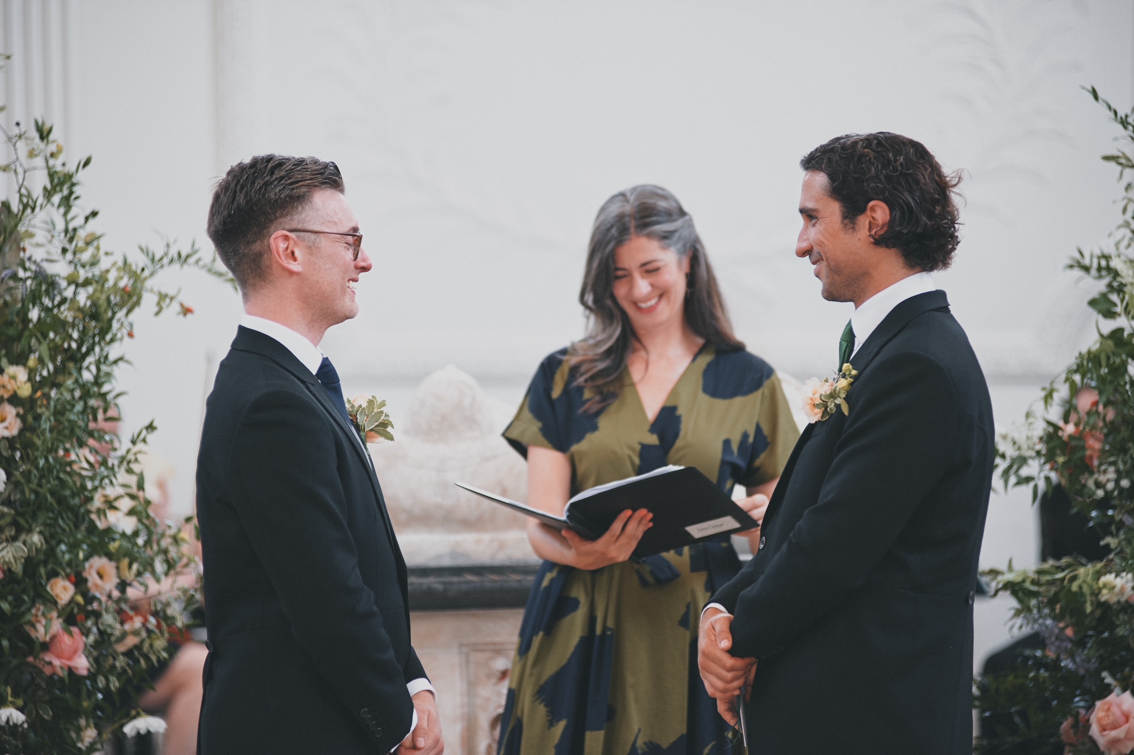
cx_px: 567
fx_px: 5351
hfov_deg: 12.1
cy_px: 378
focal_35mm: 170
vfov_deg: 8.1
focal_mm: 170
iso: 400
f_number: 2.8
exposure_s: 1/160
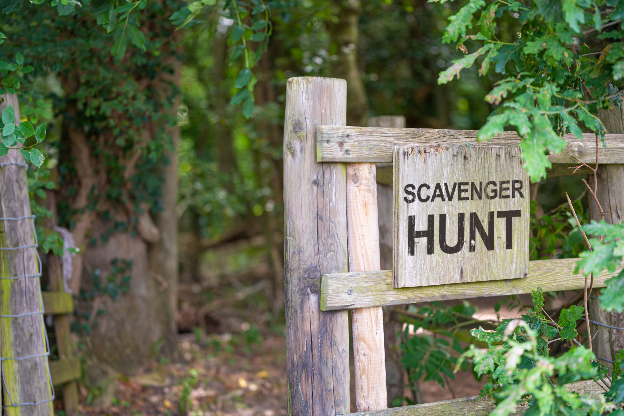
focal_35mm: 83
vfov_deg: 16.5
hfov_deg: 24.5
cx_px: 313
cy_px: 208
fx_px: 1439
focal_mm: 82
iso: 200
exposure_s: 1/125
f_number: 2.8
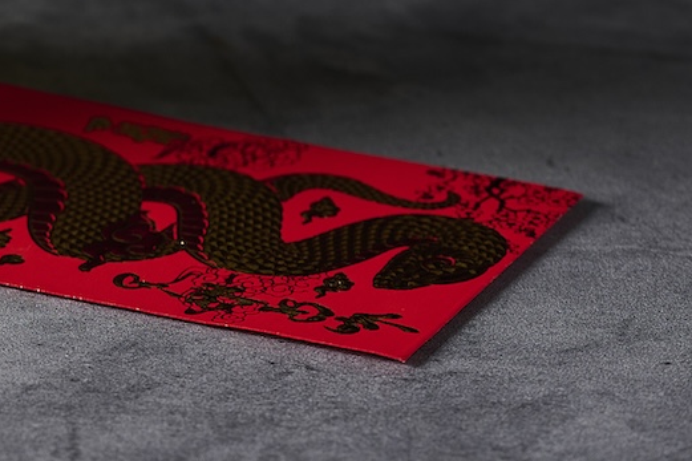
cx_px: -474
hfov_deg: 5.3
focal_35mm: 387
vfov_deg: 3.5
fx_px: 7436
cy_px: -345
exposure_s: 1/200
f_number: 6.3
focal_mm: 105
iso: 125
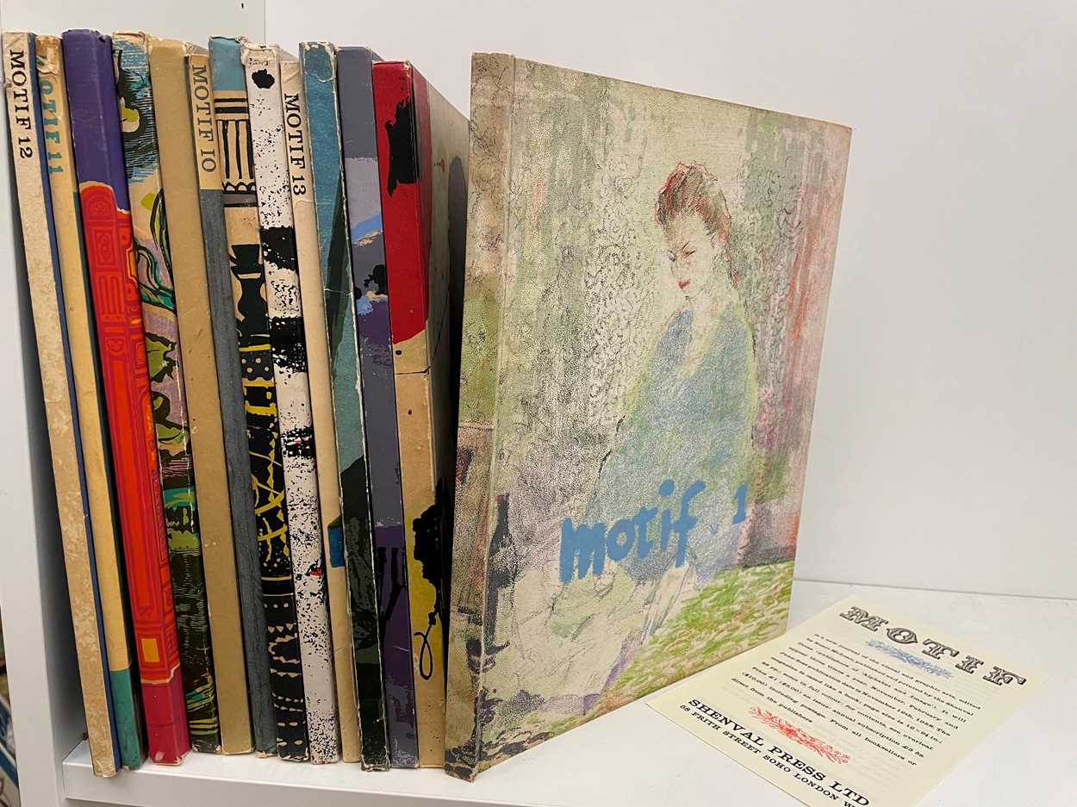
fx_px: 809
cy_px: 404
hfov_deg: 67.3
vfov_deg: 53.0
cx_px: 538
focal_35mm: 26
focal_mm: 4.2
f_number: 1.6
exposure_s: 1/50
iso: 80
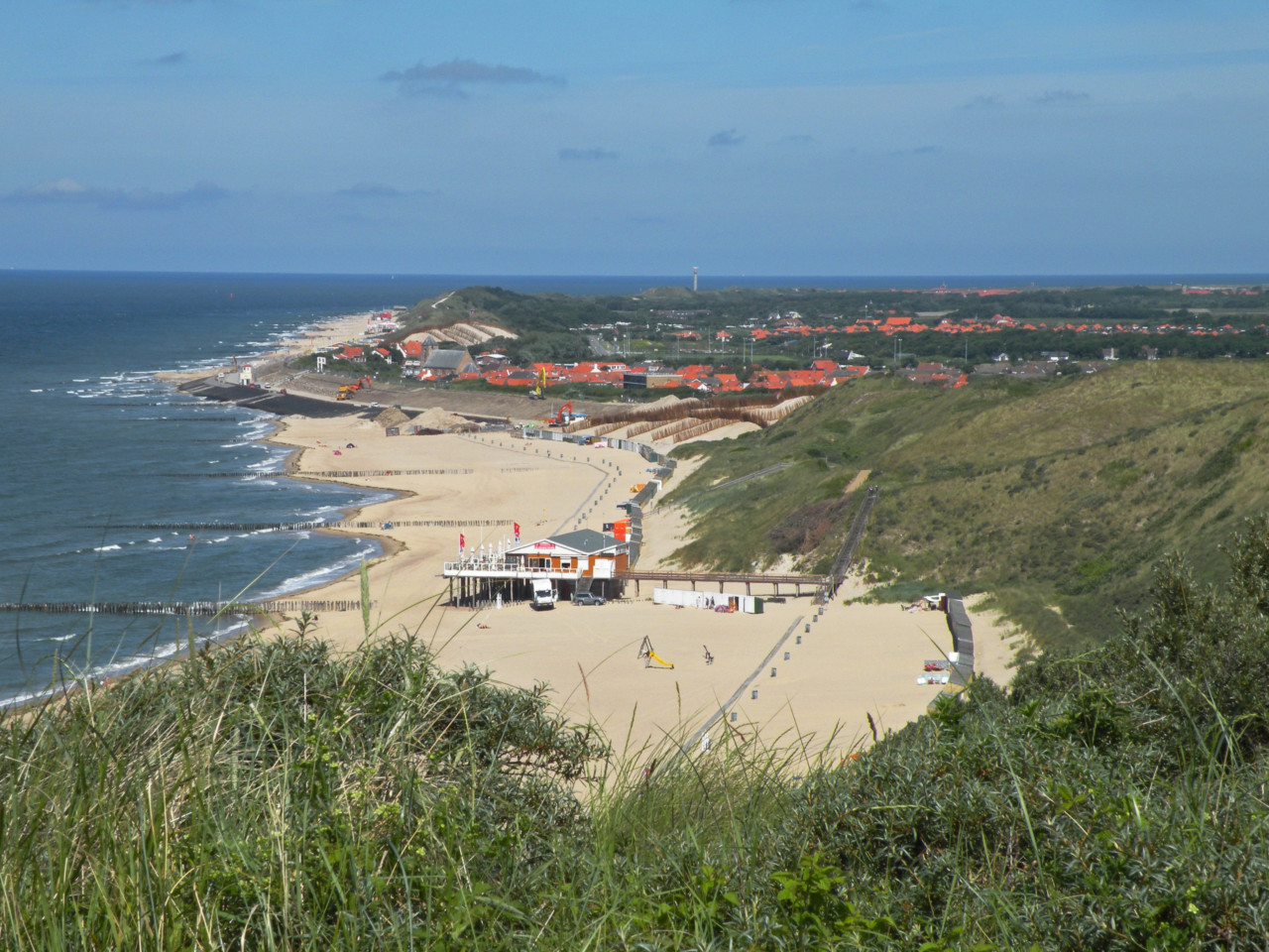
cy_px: 476
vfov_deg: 13.5
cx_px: 634
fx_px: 4033
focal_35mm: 110
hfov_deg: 17.9
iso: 64
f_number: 7.1
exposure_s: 1/251
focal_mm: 19.4
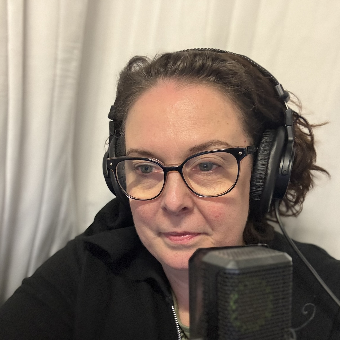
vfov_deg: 45.3
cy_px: 228
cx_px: 172
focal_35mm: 36
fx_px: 400
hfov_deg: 46.0
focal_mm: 2.69
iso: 320
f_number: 1.9
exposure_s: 1/33
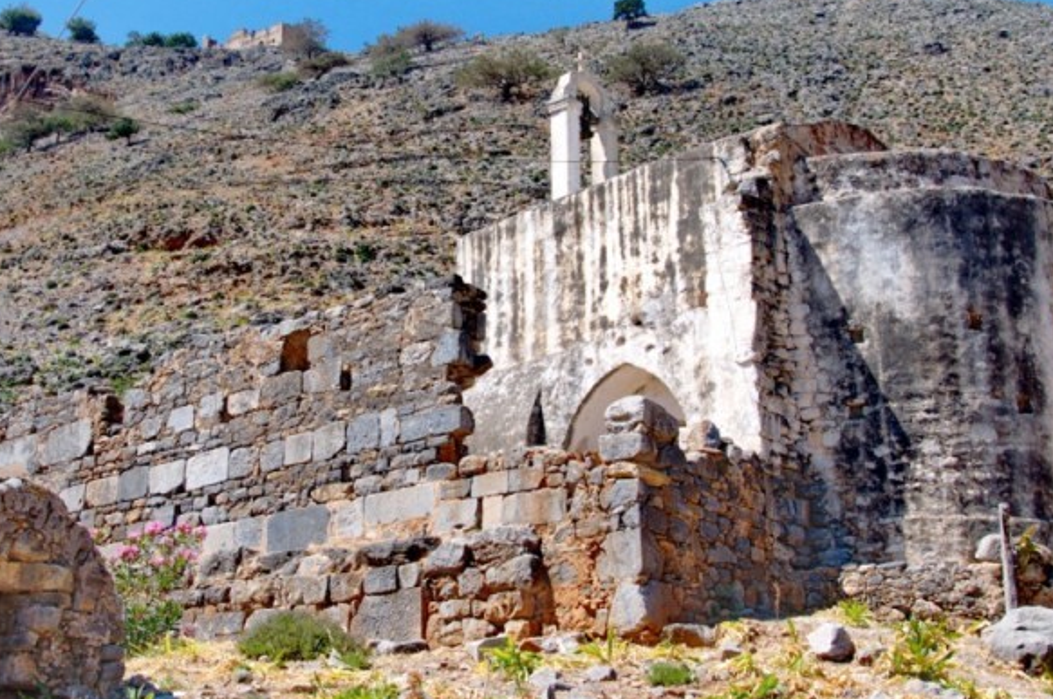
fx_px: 1694
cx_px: 376
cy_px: 269
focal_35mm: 58
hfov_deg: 34.3
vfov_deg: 23.3
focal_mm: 22
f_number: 10
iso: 200
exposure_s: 1/160
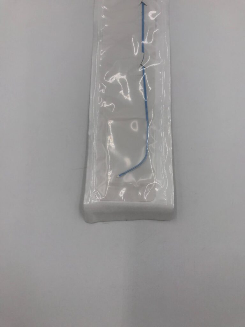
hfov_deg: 49.7
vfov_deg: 63.4
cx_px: 122
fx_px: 264
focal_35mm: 28
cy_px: 164
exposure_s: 1/356
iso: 20
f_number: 1.8
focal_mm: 3.99
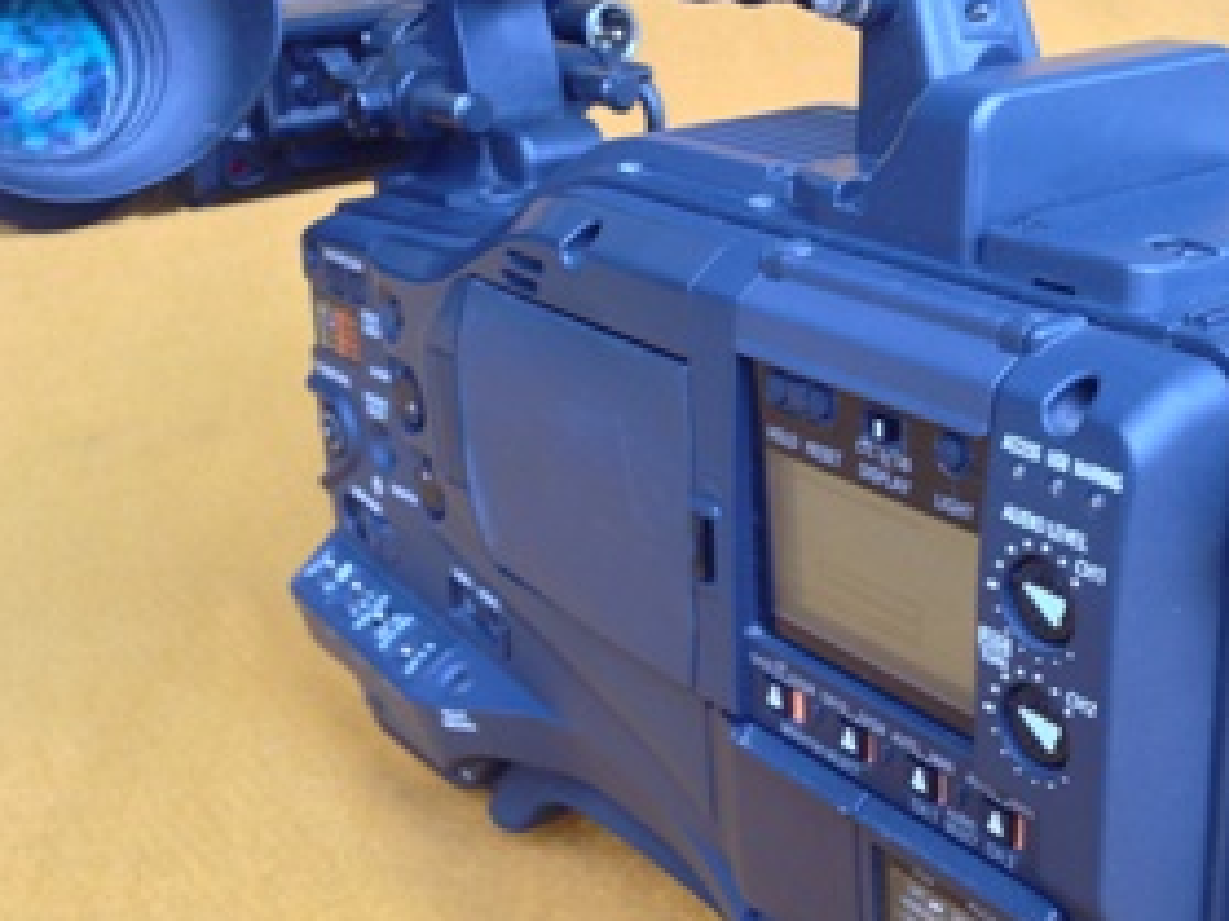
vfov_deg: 27.5
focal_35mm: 53
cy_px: 542
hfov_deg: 35.8
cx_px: 828
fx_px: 1881
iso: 64
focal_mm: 4.13
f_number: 2.4
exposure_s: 1/30
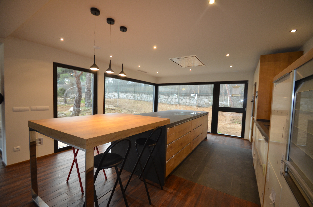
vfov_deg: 77.1
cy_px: 104
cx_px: 156
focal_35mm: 15
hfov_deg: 100.5
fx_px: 130
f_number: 3.5
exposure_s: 1/60
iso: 400
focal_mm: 10
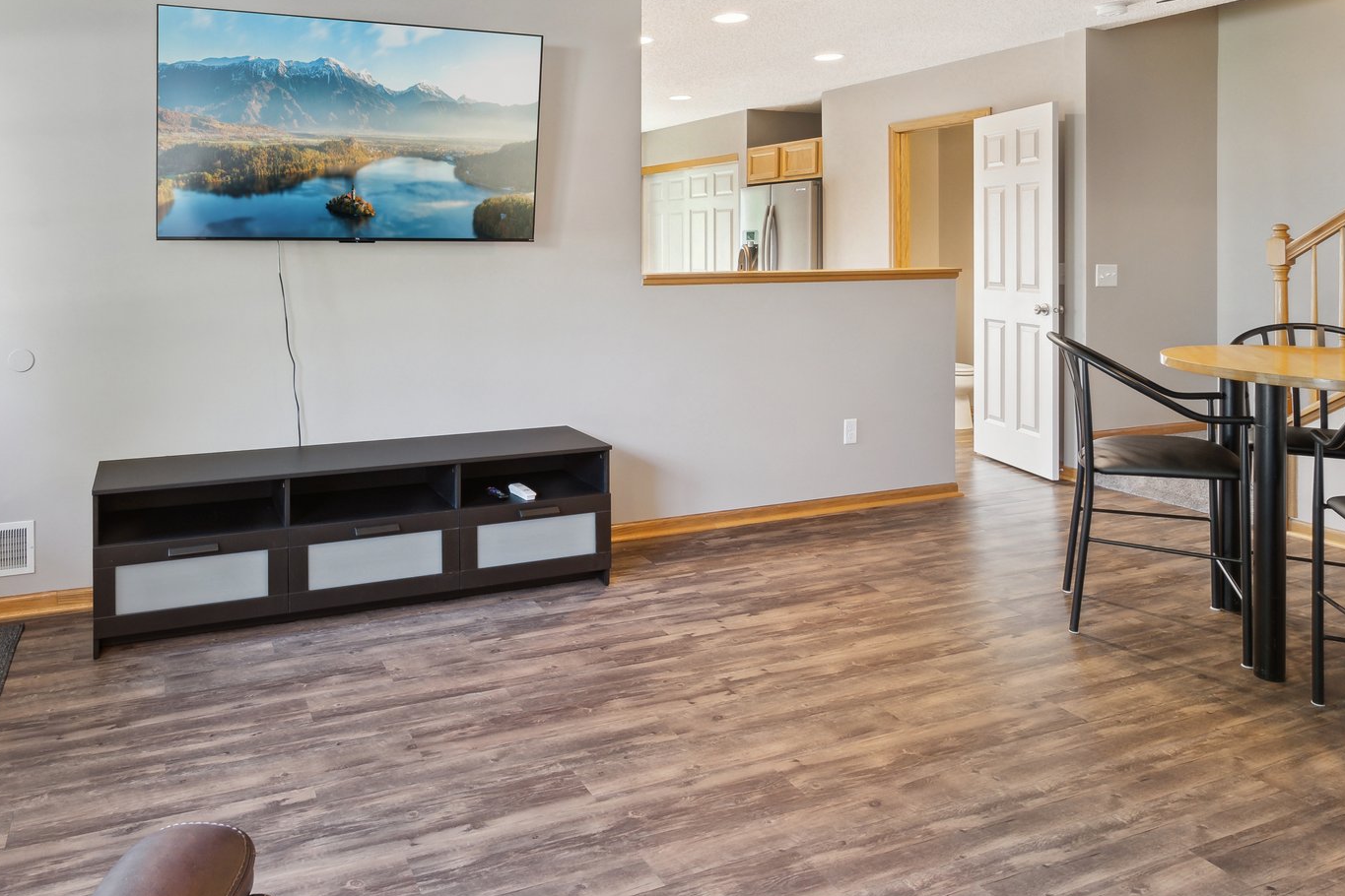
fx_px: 897
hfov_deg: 72.2
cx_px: 482
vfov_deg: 51.5
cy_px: 256
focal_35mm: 24
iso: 400
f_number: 8
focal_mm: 16
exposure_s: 1/4
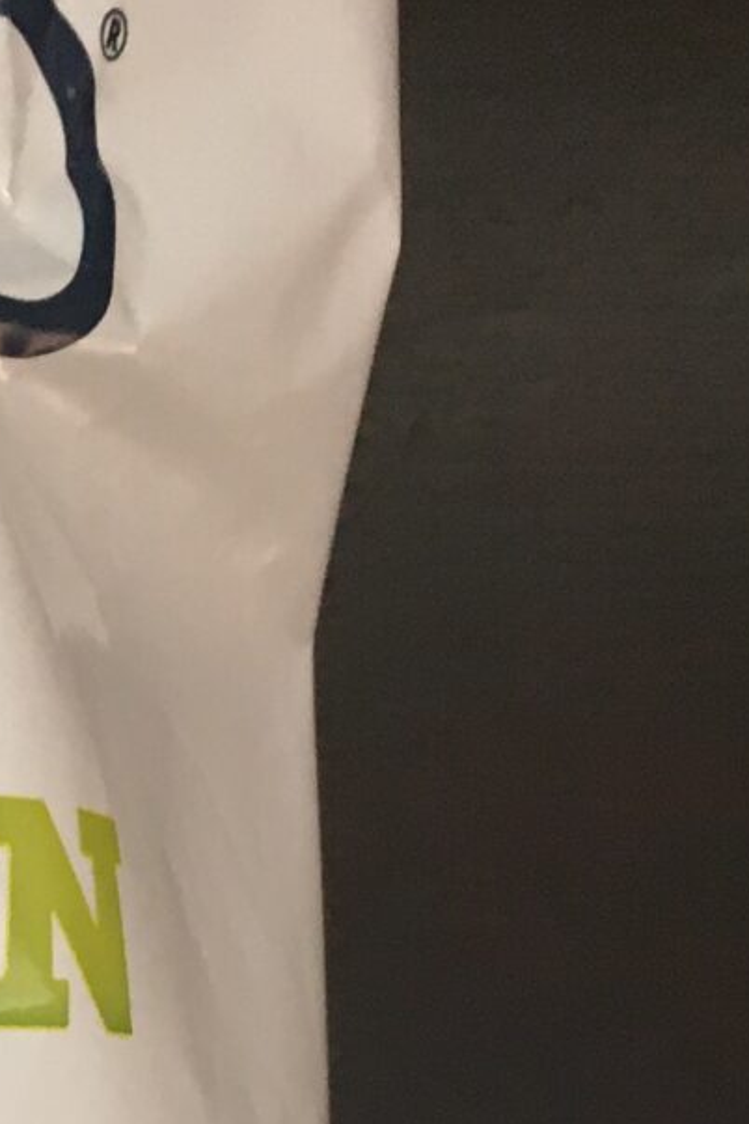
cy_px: 1637
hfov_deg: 10.0
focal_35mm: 128
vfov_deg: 15.0
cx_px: -715
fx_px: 3994
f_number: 2.2
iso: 64
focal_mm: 4.15
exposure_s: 1/30
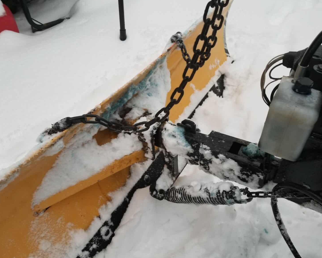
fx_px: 267
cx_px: 165
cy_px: 130
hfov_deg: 62.2
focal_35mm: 28
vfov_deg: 51.5
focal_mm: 4.3
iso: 50
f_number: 1.7
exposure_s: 1/66
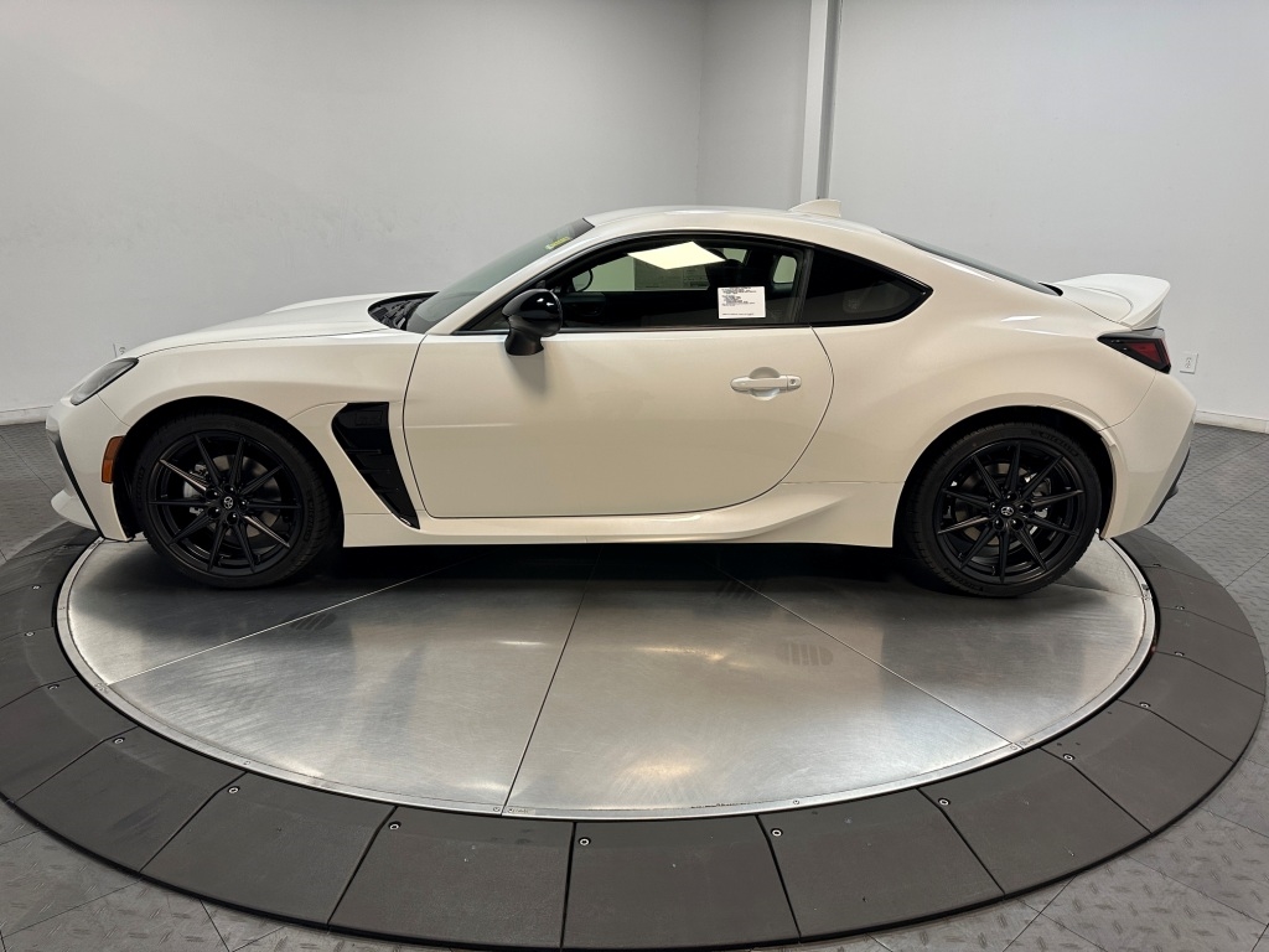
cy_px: 476
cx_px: 634
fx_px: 880
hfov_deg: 71.6
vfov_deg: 56.8
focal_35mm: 24
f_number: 1.78
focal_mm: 6.86
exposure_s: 1/60
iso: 200
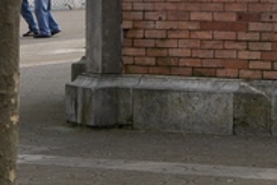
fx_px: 1662
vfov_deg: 5.9
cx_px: 546
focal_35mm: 216
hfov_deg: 9.0
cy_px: -356
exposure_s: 1/250
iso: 200
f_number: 8
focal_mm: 22
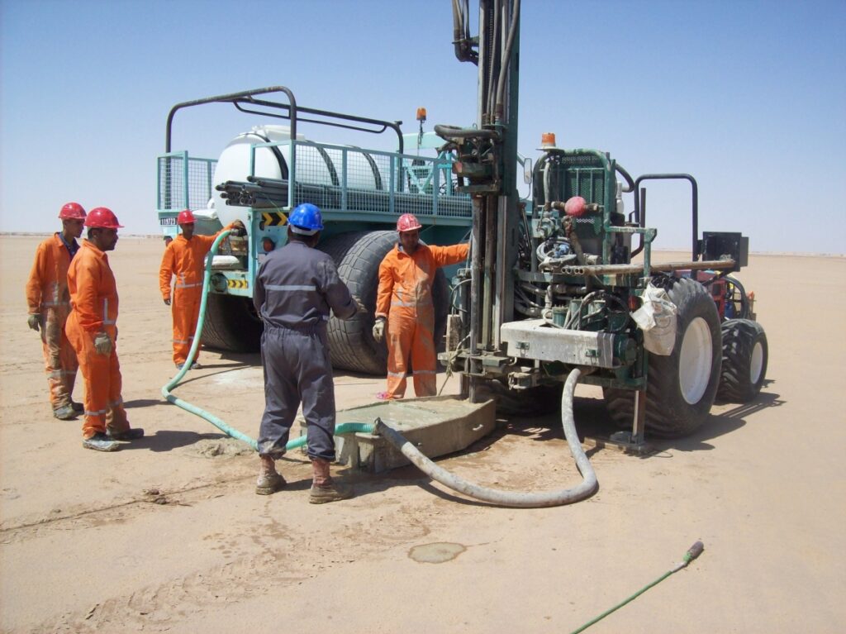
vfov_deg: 39.6
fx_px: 879
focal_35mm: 36
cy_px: 317
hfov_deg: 51.4
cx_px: 423
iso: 80
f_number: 4.8
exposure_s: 1/771
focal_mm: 6
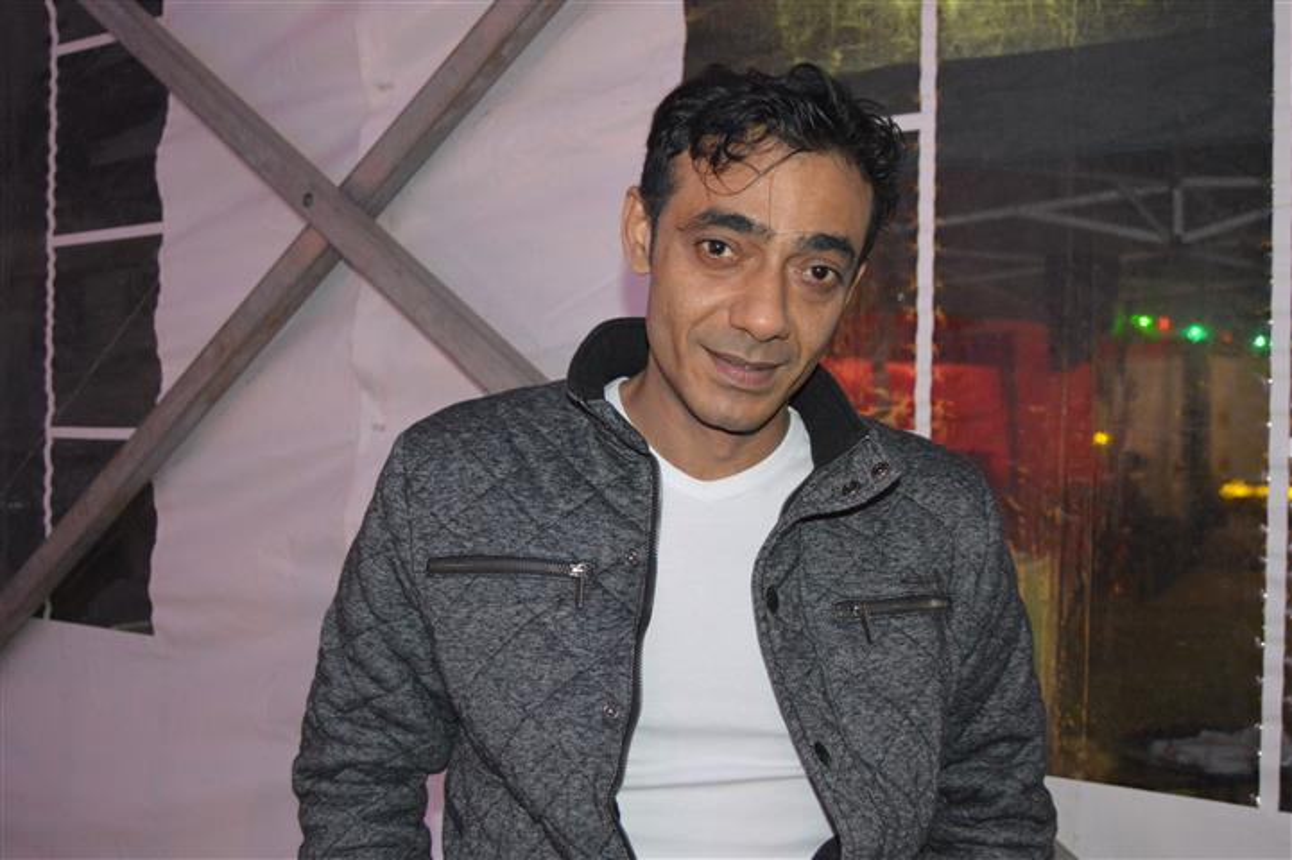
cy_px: 430
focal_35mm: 39
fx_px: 1399
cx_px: 646
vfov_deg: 34.2
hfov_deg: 49.6
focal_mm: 26
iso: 3200
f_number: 4
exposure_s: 1/60
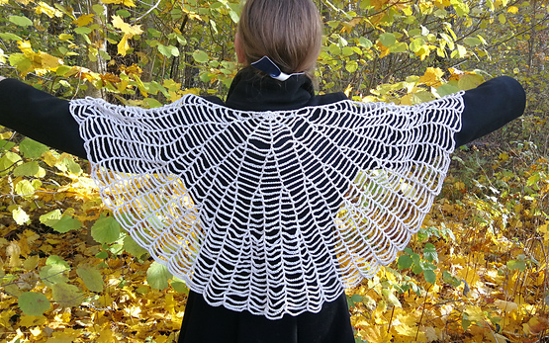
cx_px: 288
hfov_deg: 58.1
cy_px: 168
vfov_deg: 38.3
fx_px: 494
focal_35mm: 33
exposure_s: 1/100
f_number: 2.2
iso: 80
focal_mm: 3.95
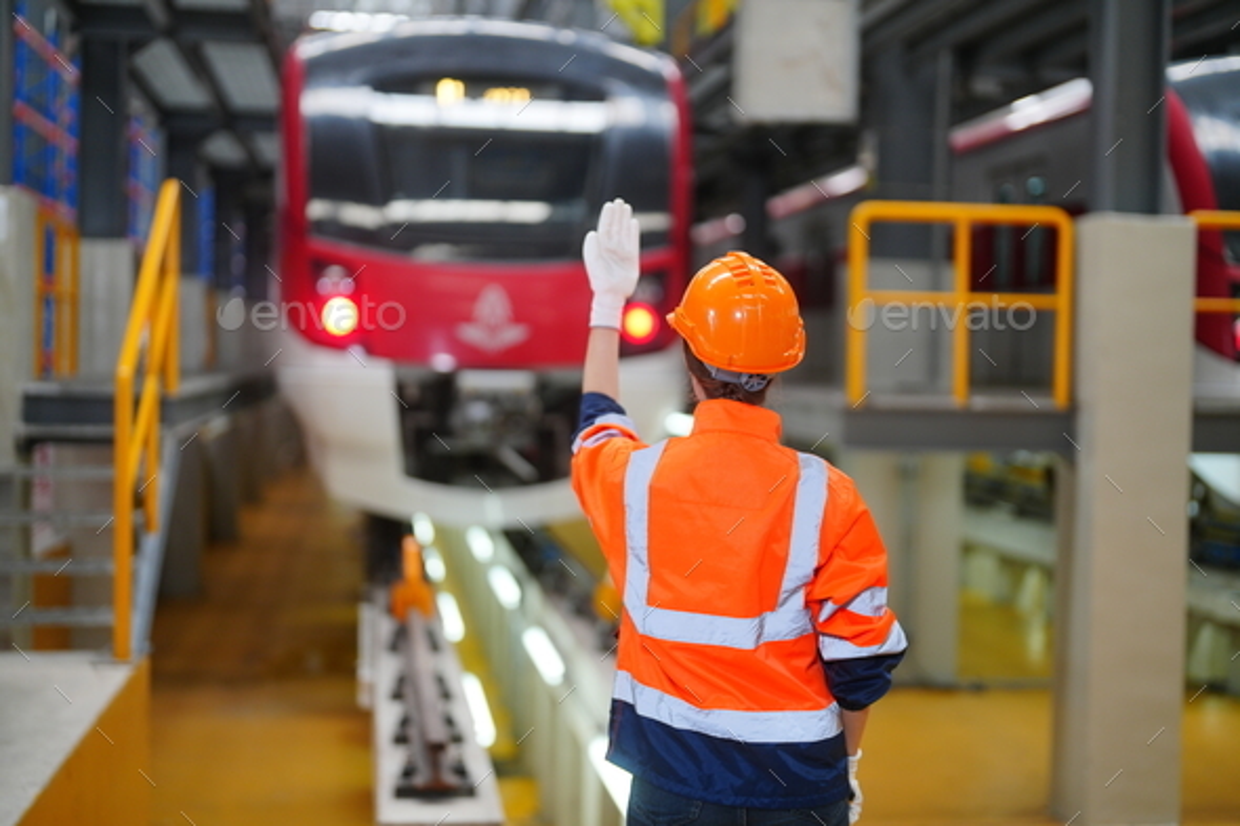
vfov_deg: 27.0
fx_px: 1722
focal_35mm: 50
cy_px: 413
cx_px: 620
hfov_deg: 39.6
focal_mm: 50
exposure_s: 1/501
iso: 320
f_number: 1.2
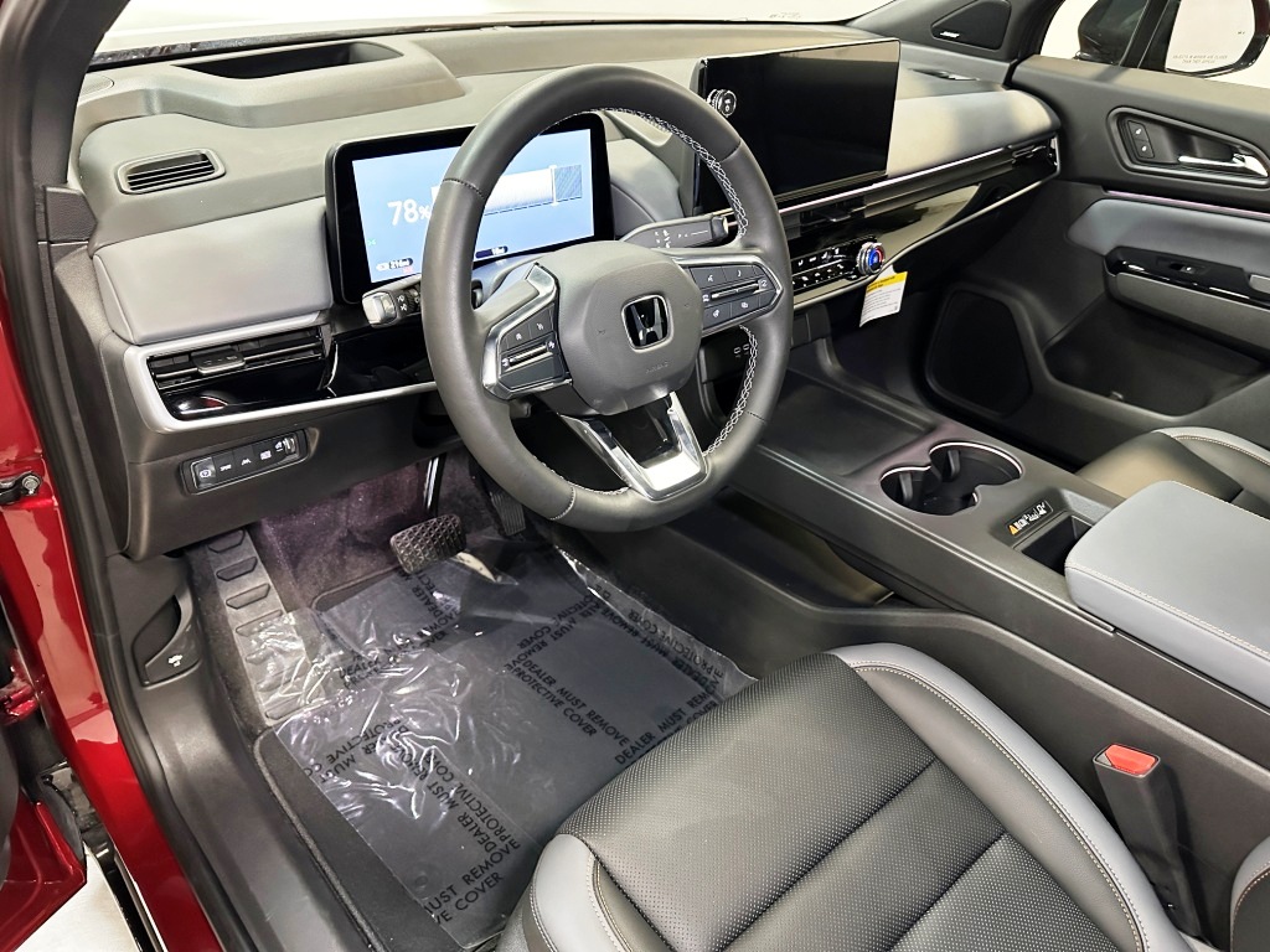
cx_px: 635
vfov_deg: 56.8
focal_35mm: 24
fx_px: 881
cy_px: 476
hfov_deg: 71.6
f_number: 1.78
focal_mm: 6.86
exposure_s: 1/30
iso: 800
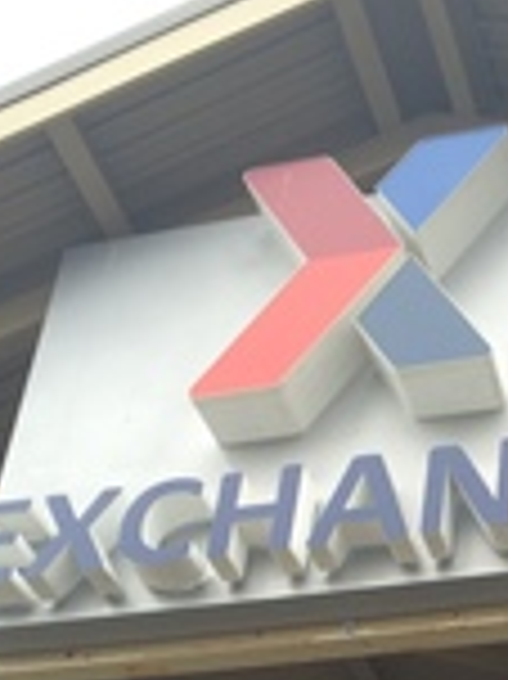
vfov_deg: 22.6
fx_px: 1509
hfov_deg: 18.5
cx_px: 535
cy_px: 892
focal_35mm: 77
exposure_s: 1/137
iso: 32
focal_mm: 4.15
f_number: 2.2
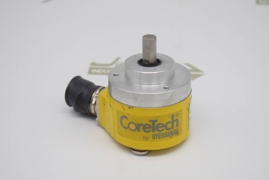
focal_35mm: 92
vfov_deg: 15.0
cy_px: 85
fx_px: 685
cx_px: 135
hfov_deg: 22.2
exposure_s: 1/30
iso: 100
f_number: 5.6
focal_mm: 55
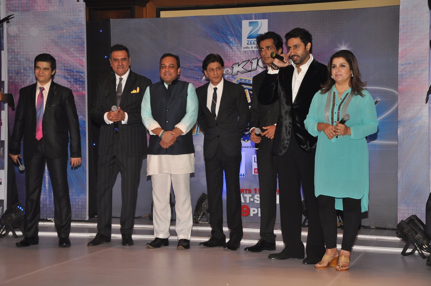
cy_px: 143
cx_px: 216
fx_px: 807
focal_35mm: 68
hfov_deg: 29.9
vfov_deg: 20.1
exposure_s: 1/180
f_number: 5.6
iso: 400
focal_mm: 45
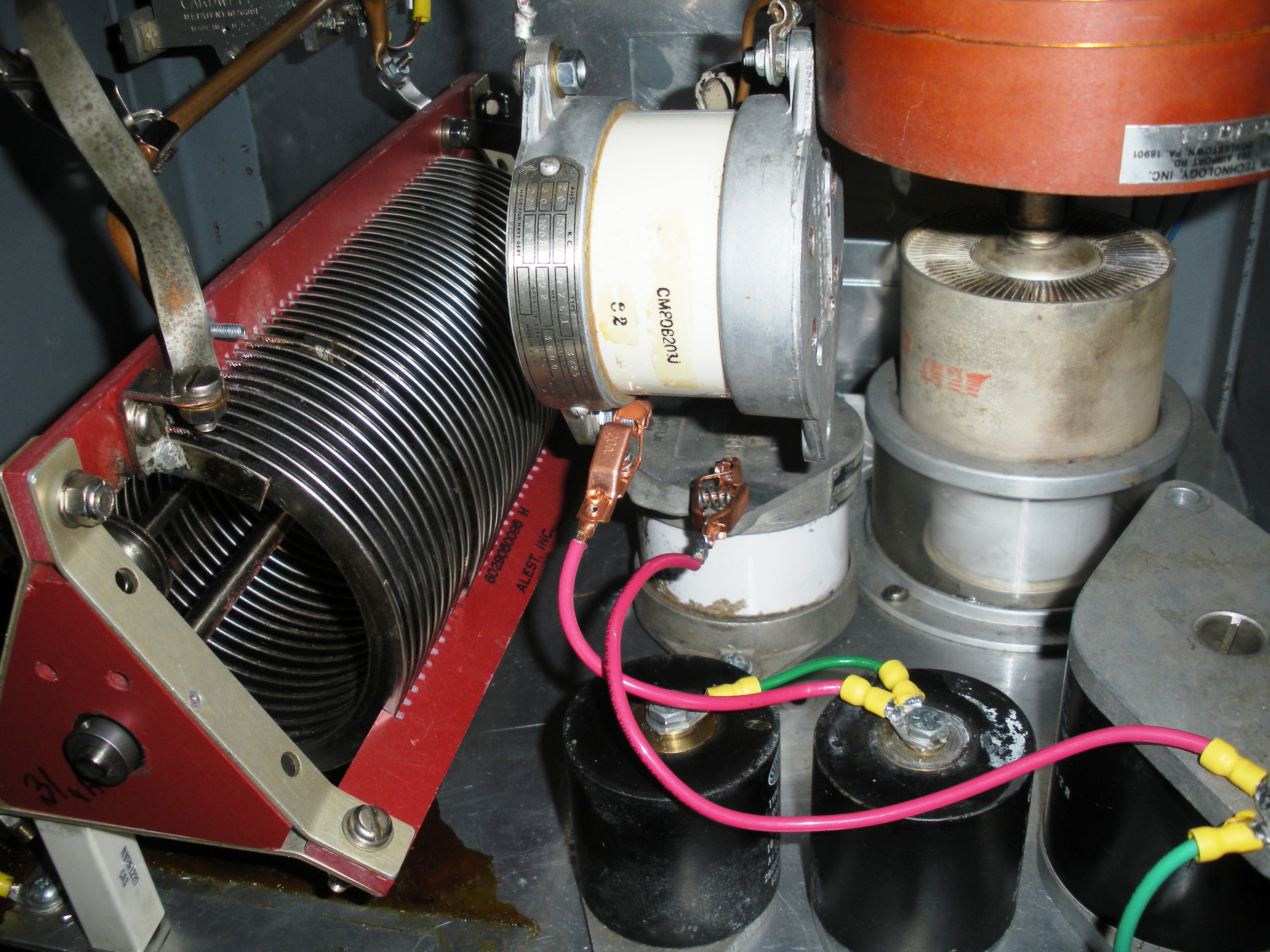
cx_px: 635
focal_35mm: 36
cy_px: 476
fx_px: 1321
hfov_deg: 51.4
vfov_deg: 39.7
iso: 64
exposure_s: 1/60
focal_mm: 6.3
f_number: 3.5
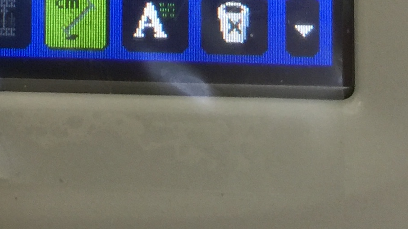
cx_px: 45
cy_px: -480
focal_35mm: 114
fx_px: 1233
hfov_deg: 18.5
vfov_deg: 8.6
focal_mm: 4.15
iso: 64
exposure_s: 1/33
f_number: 2.2
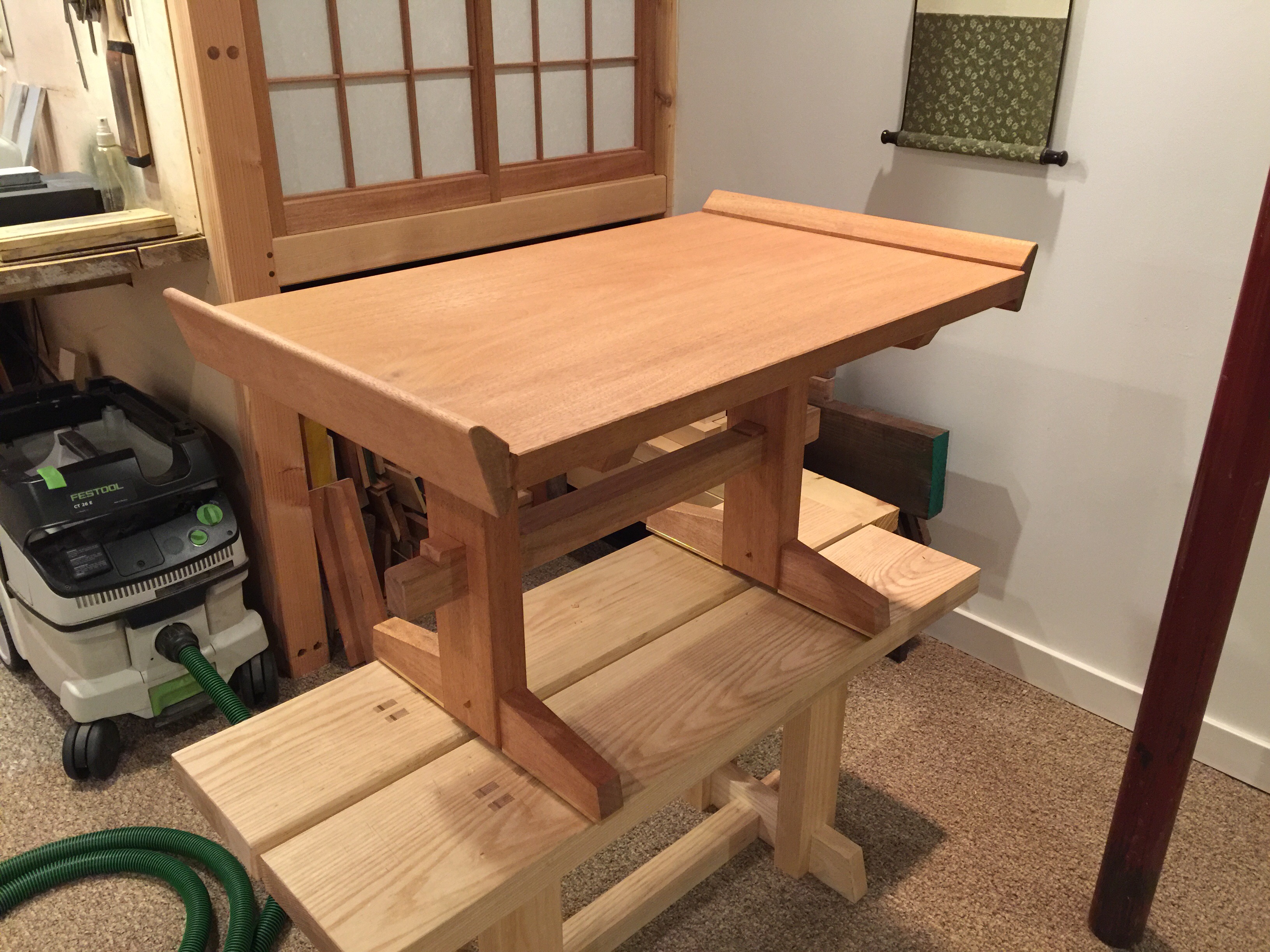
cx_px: 635
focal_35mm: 29
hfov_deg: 61.7
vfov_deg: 48.2
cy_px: 476
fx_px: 1064
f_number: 2.2
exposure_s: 1/15
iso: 125
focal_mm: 4.15
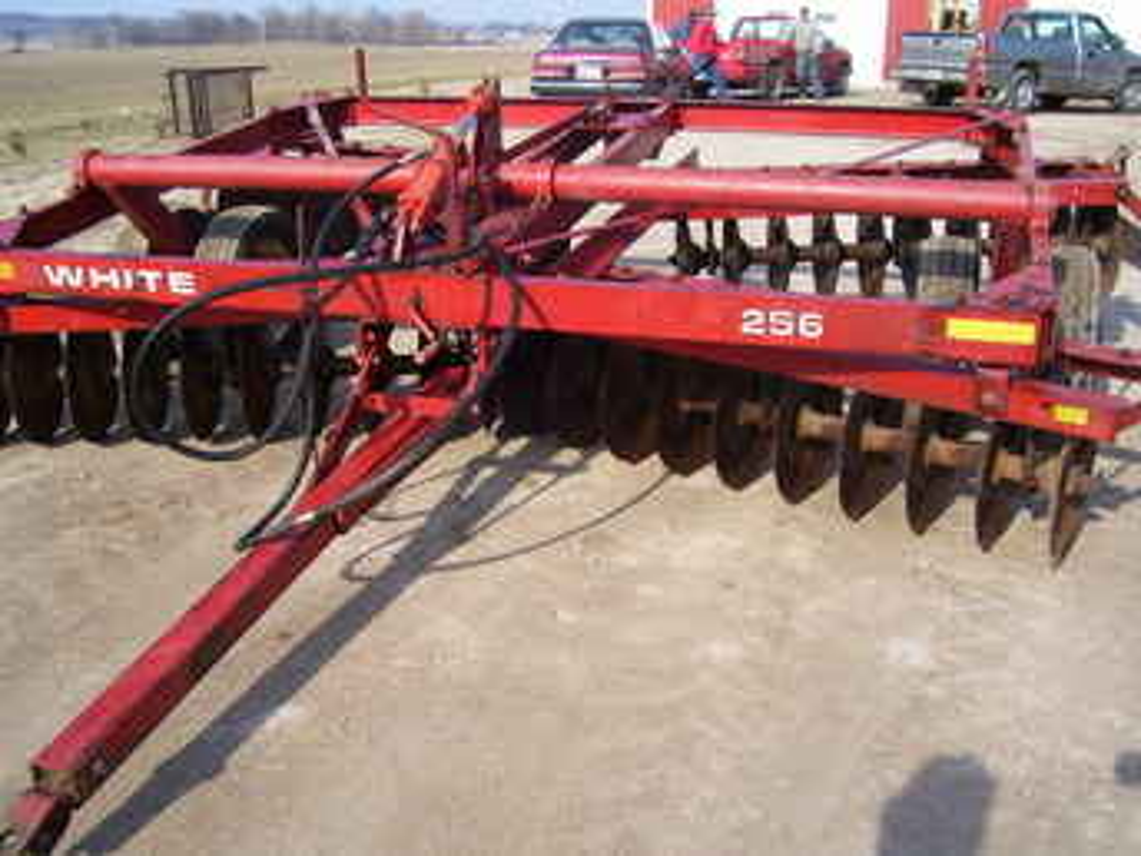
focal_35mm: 37
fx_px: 1220
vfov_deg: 38.7
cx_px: 570
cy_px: 428
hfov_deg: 50.1
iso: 80
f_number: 4.8
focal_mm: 6
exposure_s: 1/350
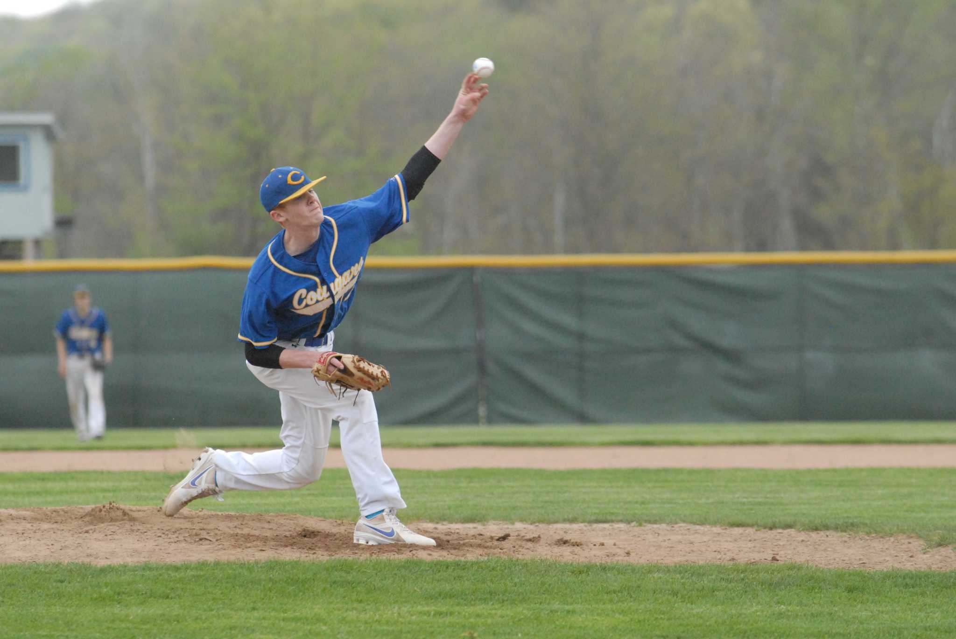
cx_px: 478
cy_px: 320
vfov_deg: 4.6
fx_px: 7974
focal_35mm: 300
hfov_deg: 6.9
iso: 1600
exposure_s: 1/2500
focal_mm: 200
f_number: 3.5
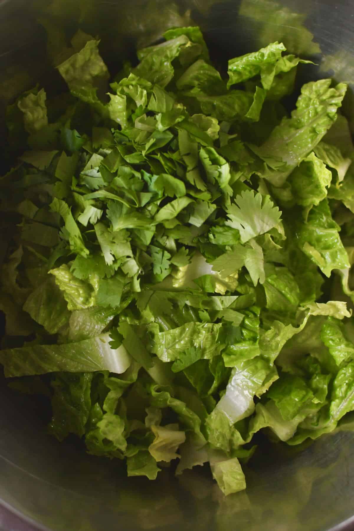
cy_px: 266
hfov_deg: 26.0
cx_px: 177
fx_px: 767
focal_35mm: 52
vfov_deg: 38.2
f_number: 2.8
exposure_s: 1/500
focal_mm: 35
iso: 800
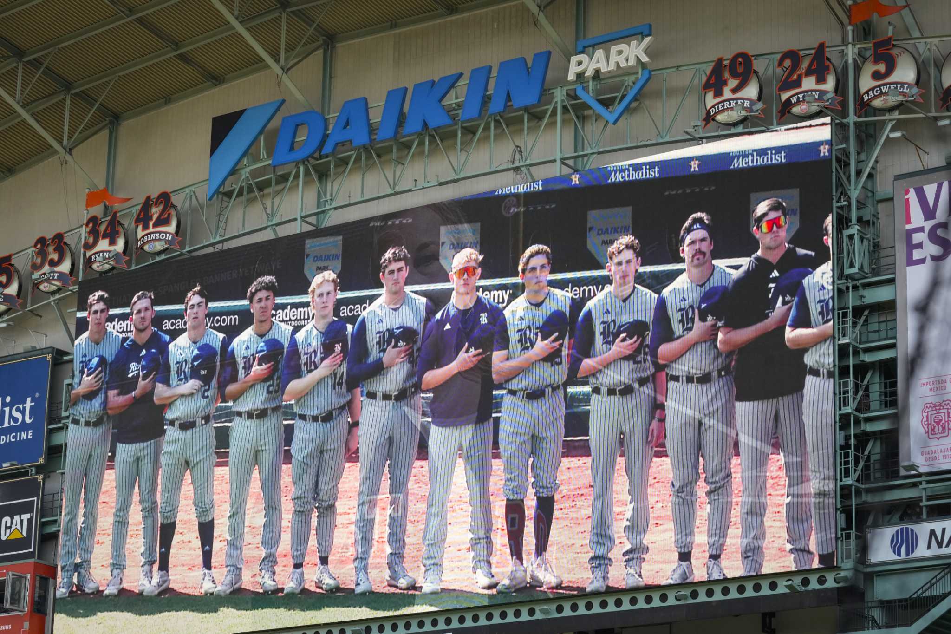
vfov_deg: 14.1
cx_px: 476
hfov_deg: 21.0
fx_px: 2562
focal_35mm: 97
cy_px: 317
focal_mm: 97
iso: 2000
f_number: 10
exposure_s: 1/1000
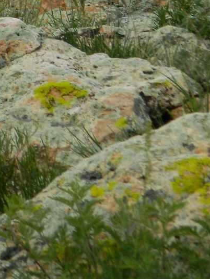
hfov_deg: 5.6
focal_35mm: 261
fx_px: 2111
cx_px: -154
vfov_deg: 7.4
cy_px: -189
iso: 80
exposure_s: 1/800
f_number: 4
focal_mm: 12.6
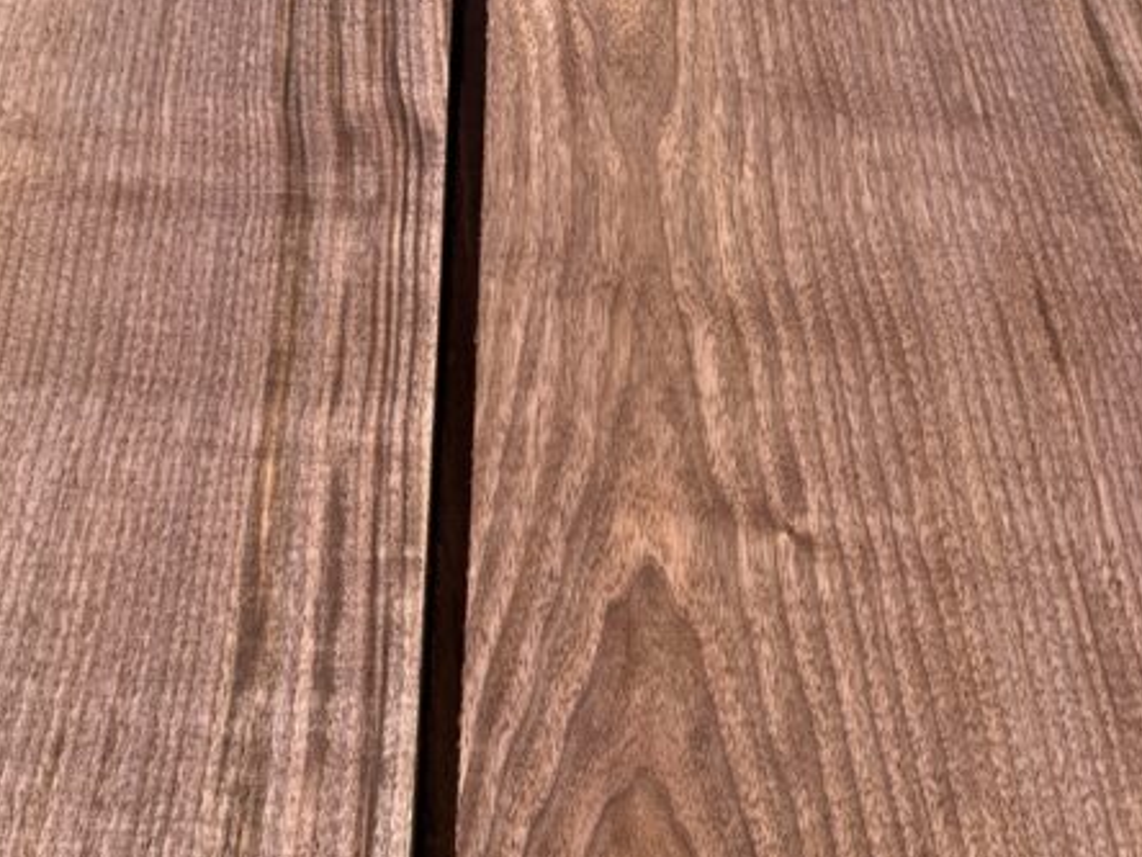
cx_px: 481
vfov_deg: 32.1
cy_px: 504
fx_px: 1485
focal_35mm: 45
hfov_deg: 42.0
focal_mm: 4.25
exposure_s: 1/1916
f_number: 1.8
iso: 25
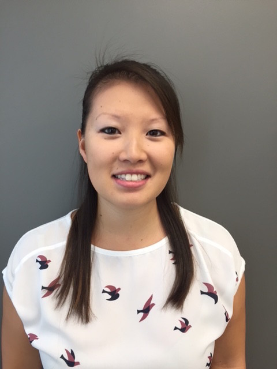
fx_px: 309
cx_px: 138
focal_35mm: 29
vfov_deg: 61.7
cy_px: 184
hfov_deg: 48.2
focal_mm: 4.15
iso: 32
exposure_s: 1/30
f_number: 2.2
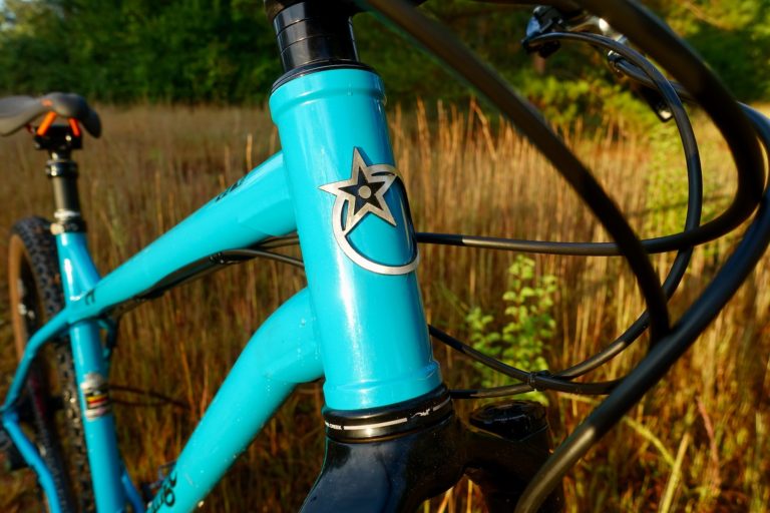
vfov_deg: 53.1
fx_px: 513
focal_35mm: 24
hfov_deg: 73.7
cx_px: 385
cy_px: 256
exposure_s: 1/200
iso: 125
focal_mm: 8.8
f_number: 4
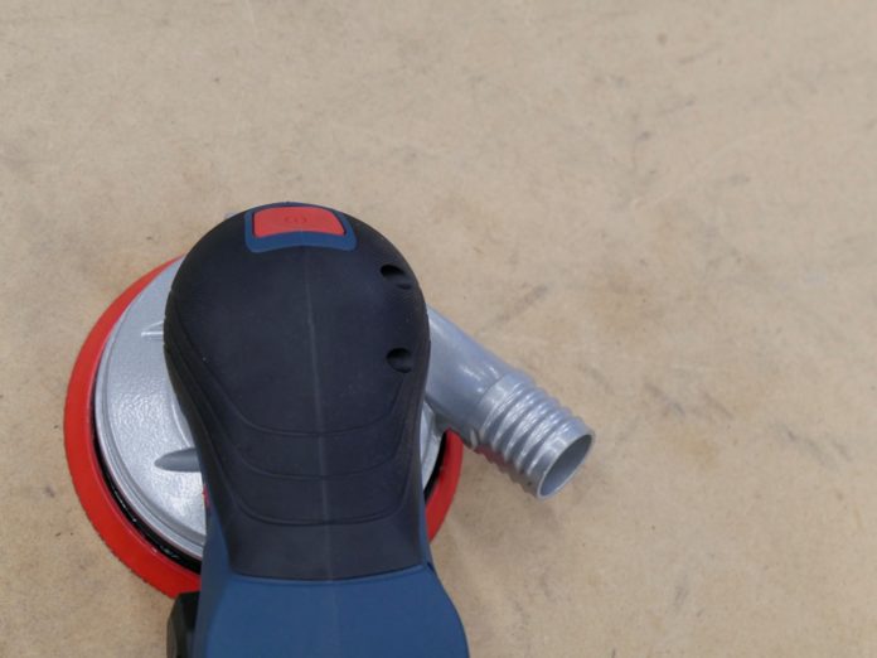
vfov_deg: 16.1
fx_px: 2331
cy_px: 329
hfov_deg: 21.3
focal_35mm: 92
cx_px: 438
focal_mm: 46
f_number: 4.9
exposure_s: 1/100
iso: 1600
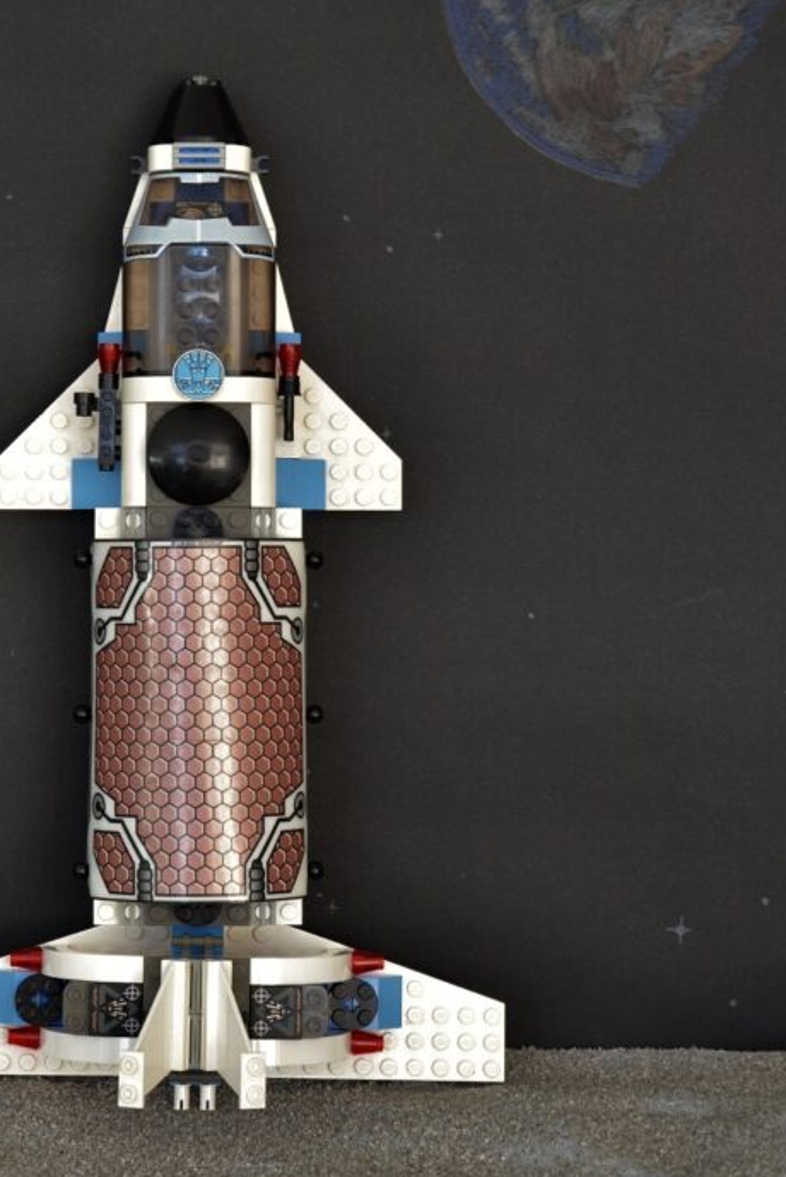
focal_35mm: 107
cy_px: 454
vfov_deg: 19.1
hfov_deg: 12.8
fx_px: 3500
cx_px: 257
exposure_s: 1/25
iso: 400
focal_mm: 48
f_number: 7.1
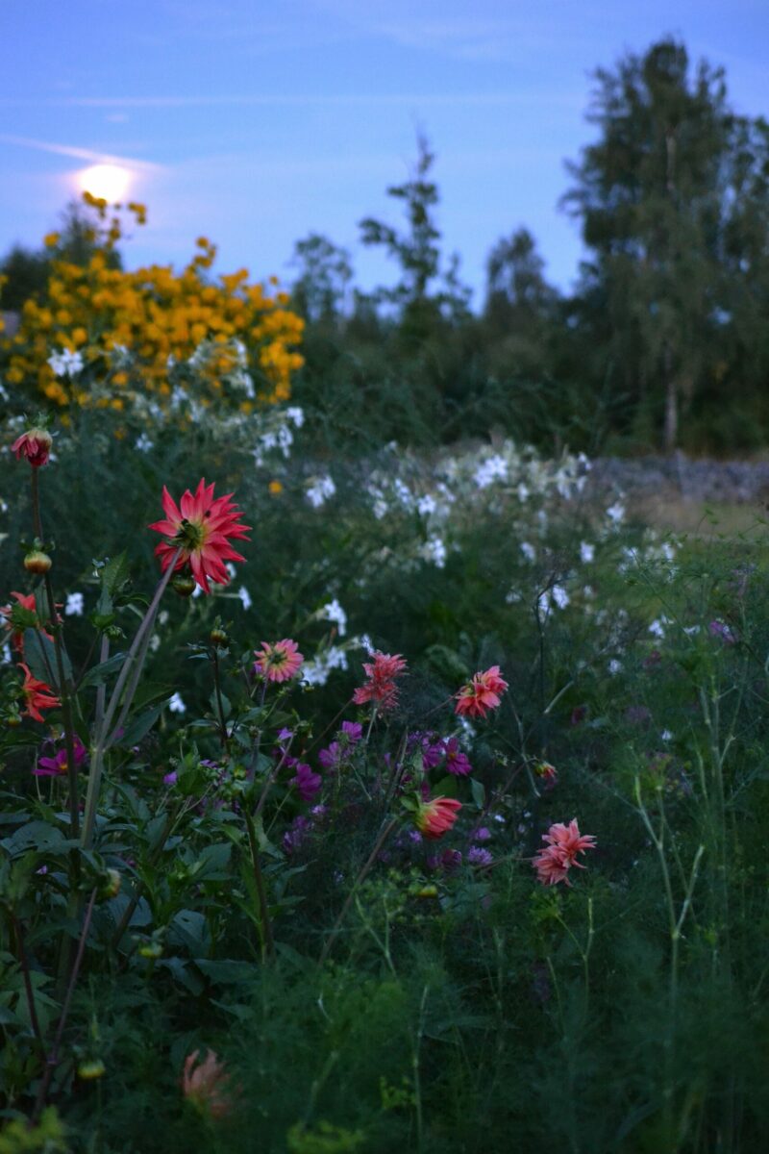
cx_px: 384
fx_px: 1922
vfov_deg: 33.4
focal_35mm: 60
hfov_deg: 22.6
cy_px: 577
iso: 3200
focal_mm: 40
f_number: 2.8
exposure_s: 1/25
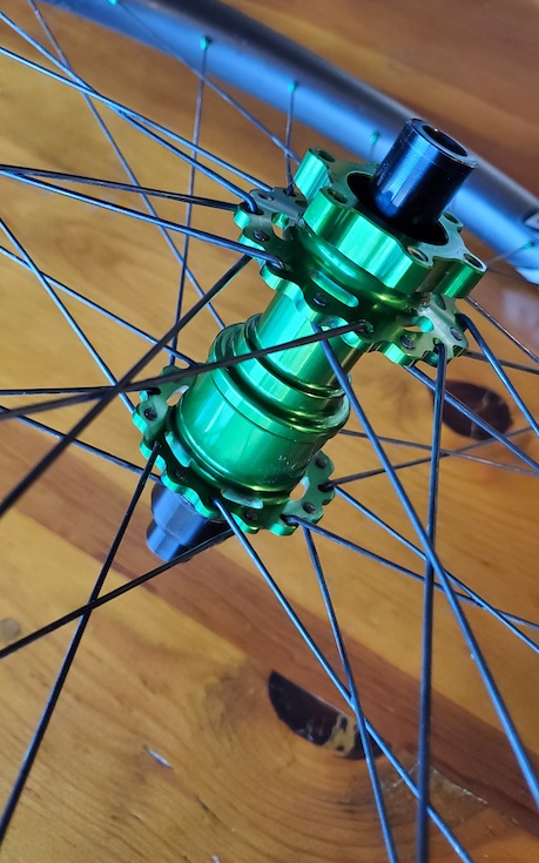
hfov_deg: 41.8
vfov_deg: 62.9
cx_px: 257
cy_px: 427
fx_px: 706
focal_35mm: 30
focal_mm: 4.3
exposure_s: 1/40
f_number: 1.5
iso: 320
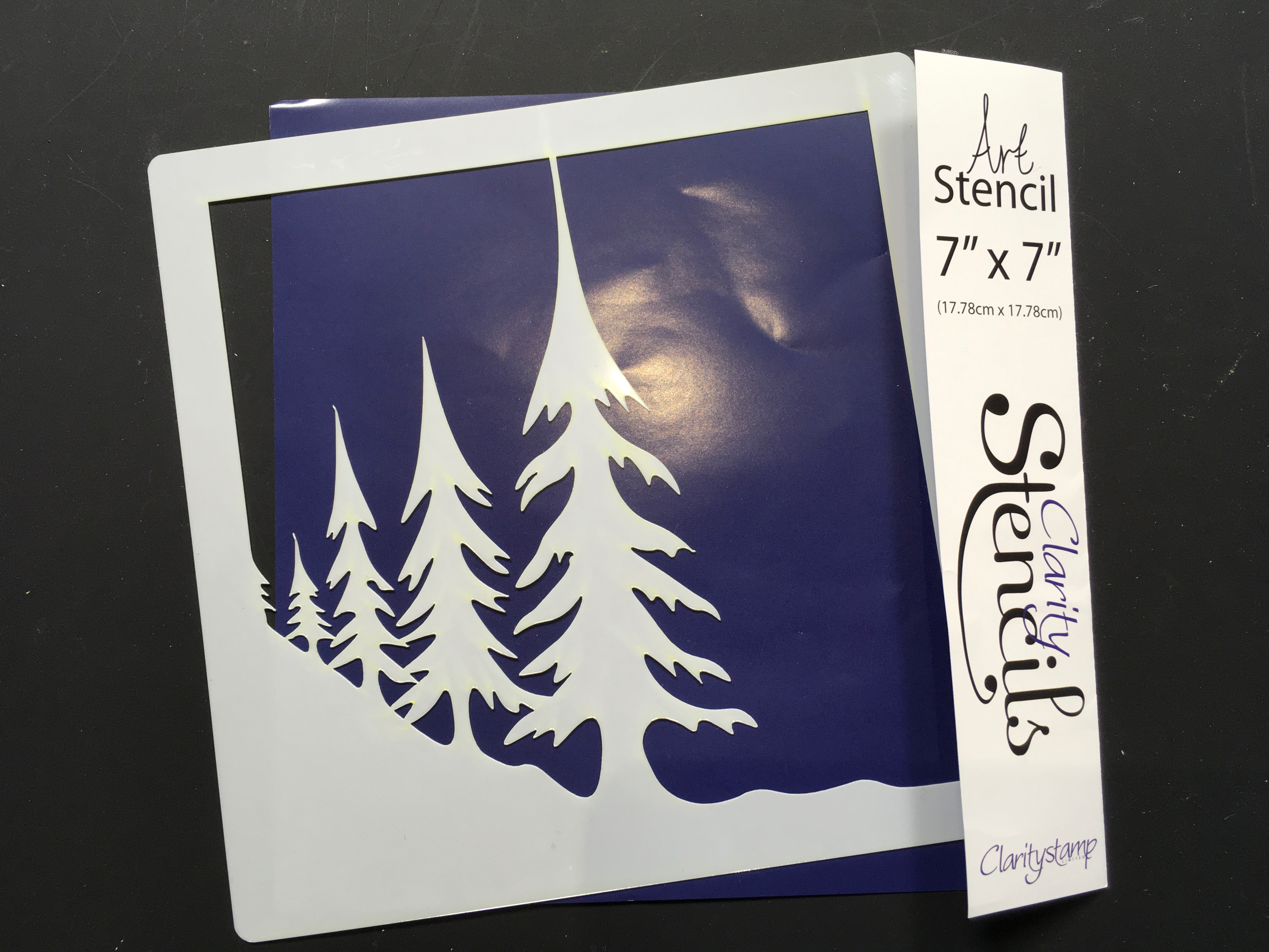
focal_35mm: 29
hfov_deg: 61.7
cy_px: 476
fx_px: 1063
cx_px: 634
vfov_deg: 48.2
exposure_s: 1/100
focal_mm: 4.15
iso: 40
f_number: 2.2
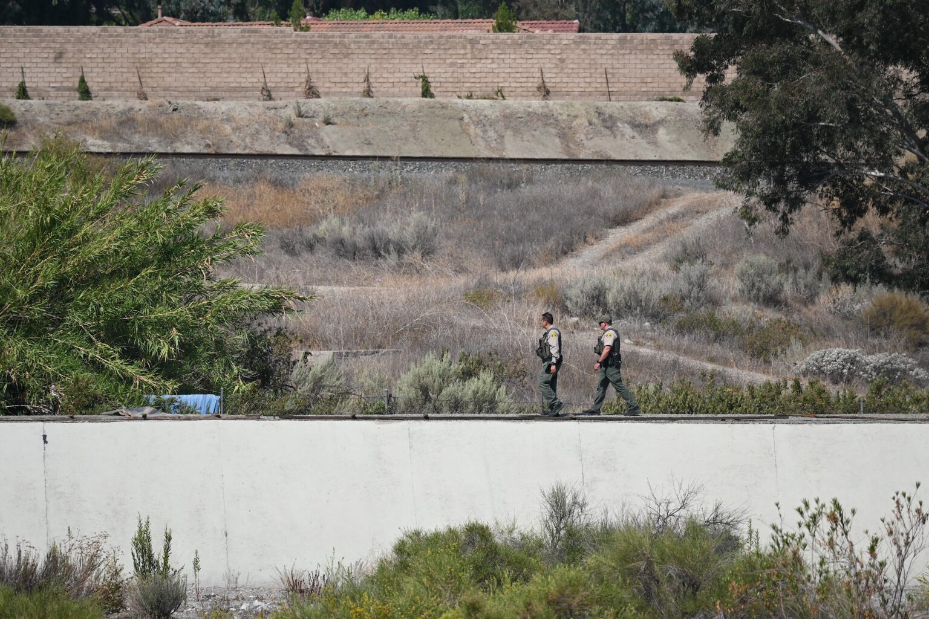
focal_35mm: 375
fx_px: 9676
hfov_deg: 5.5
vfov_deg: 3.7
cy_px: 310
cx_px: 464
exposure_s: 1/800
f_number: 7.1
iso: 100
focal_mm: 250
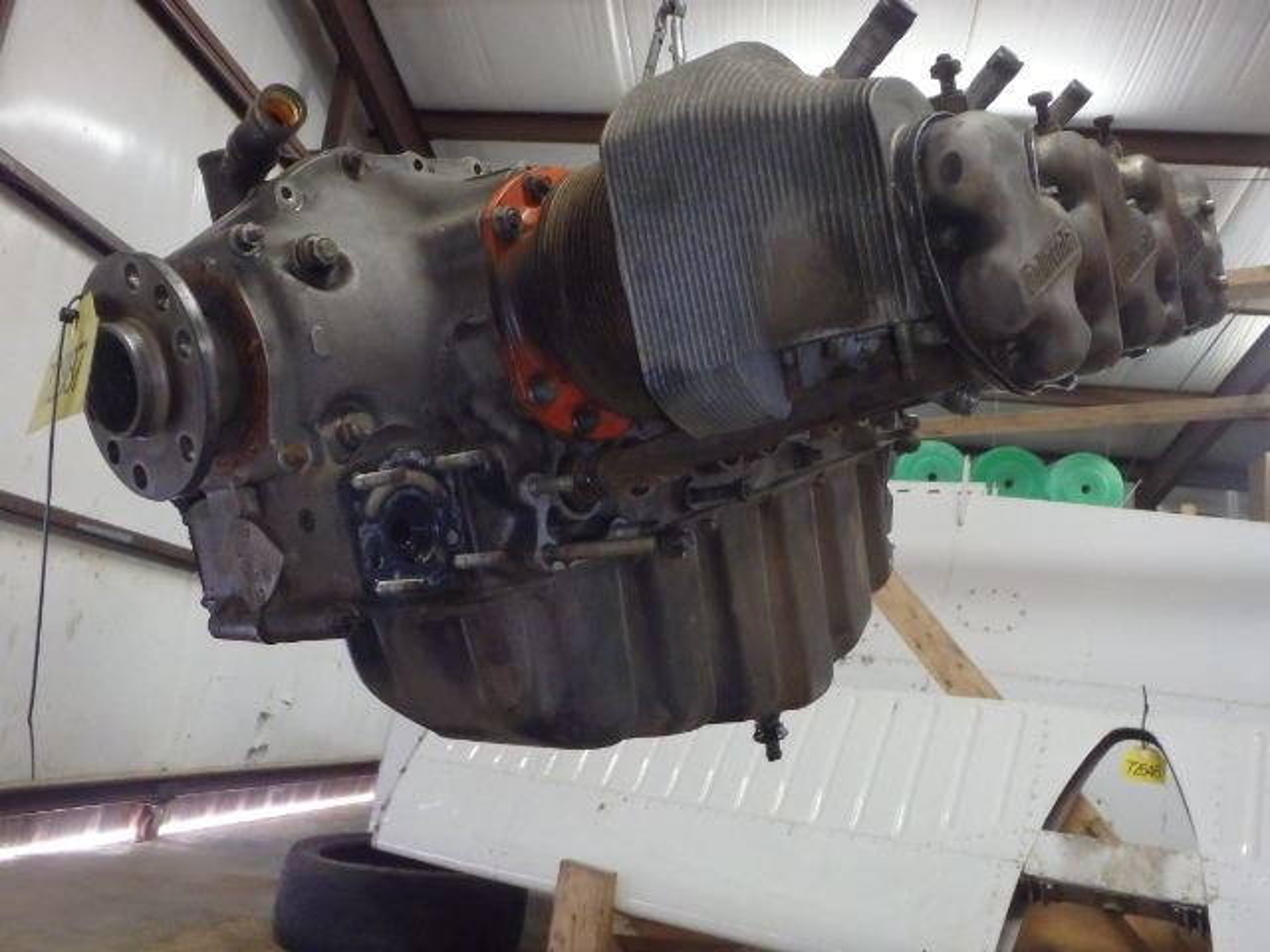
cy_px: 476
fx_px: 1027
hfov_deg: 63.4
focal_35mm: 28
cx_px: 635
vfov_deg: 49.7
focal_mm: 5
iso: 800
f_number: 3.9
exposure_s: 1/20
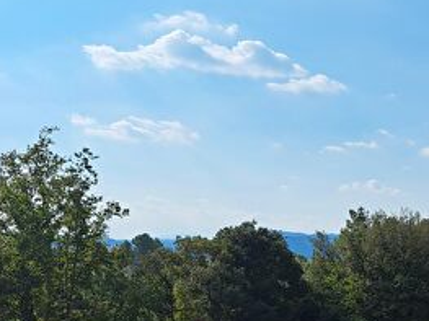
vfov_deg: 22.0
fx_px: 793
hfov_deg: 27.0
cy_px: 328
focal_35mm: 64
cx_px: 506
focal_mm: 5.23
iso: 50
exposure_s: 1/2618
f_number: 1.8
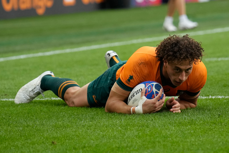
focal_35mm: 151
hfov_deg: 13.6
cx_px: 114
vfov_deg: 9.1
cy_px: 76
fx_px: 960
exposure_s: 1/3200
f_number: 2.8
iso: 1600
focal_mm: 151
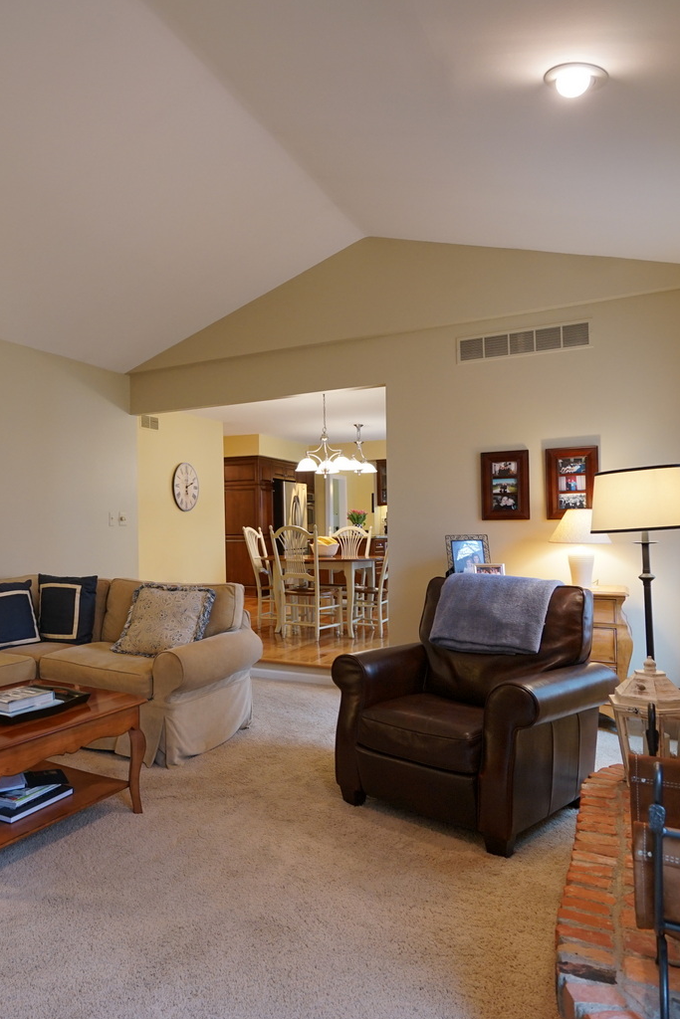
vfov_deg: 71.5
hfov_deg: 48.5
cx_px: 139
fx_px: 708
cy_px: 513
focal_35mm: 25
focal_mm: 16
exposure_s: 1/30
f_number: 4.5
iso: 640
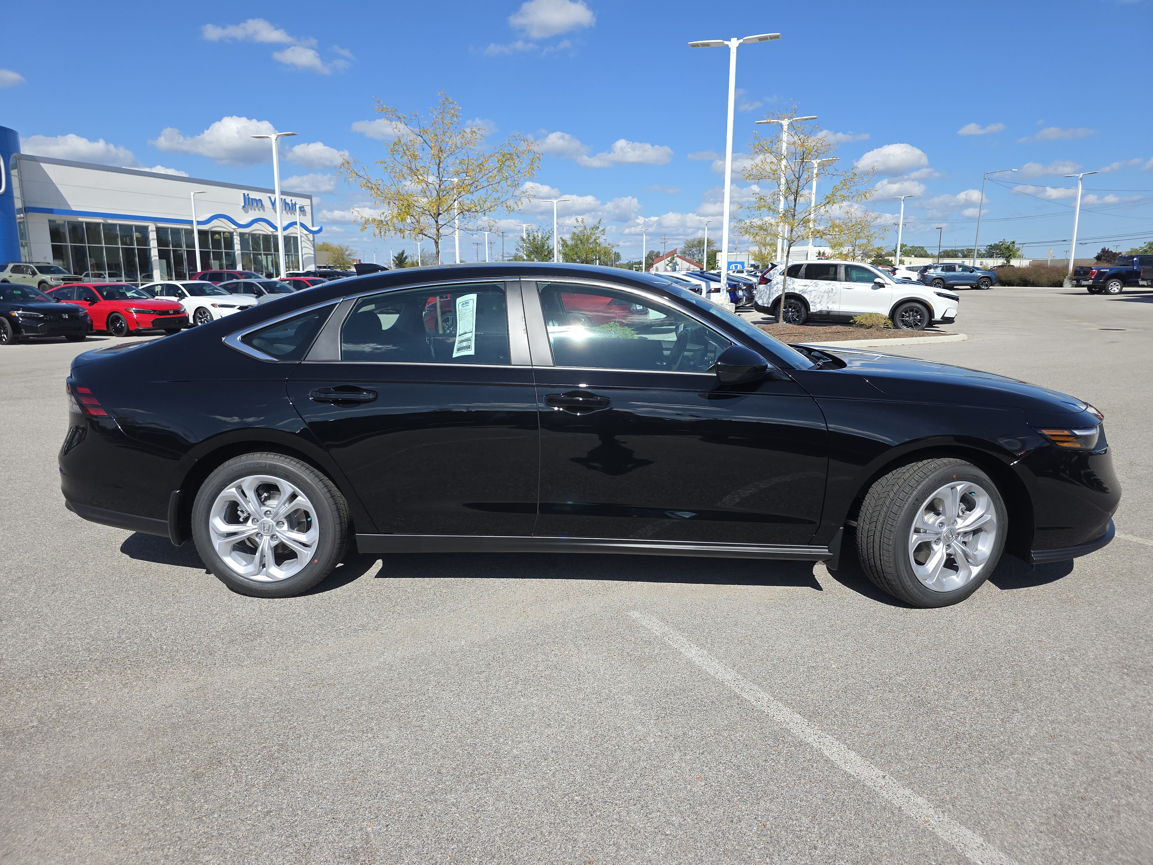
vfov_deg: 58.9
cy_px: 432
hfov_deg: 73.9
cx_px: 576
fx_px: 766
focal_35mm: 23
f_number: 1.7
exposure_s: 1/6574
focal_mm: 6.3
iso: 80
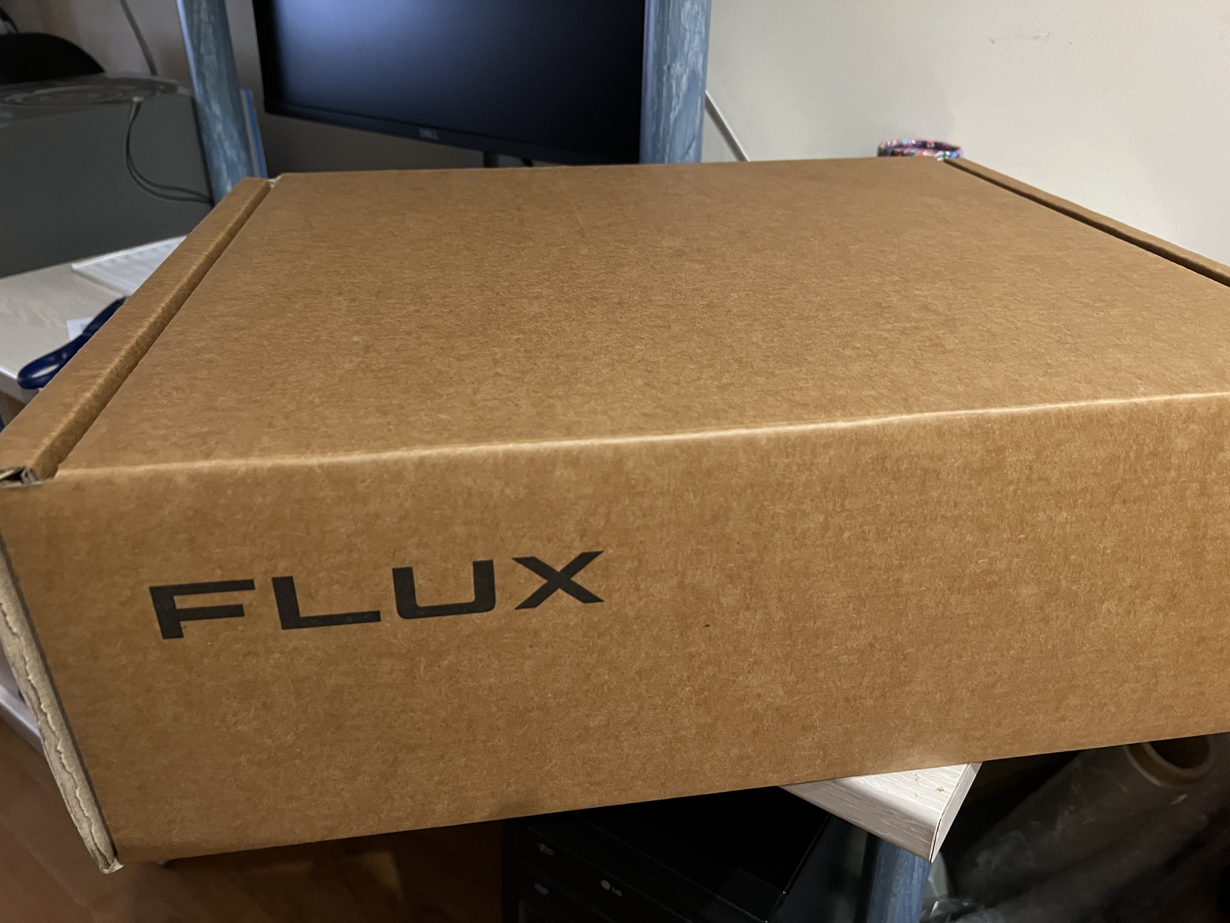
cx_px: 615
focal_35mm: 26
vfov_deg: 53.1
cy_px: 462
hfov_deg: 67.3
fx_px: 924
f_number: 1.5
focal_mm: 5.7
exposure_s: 1/33
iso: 640
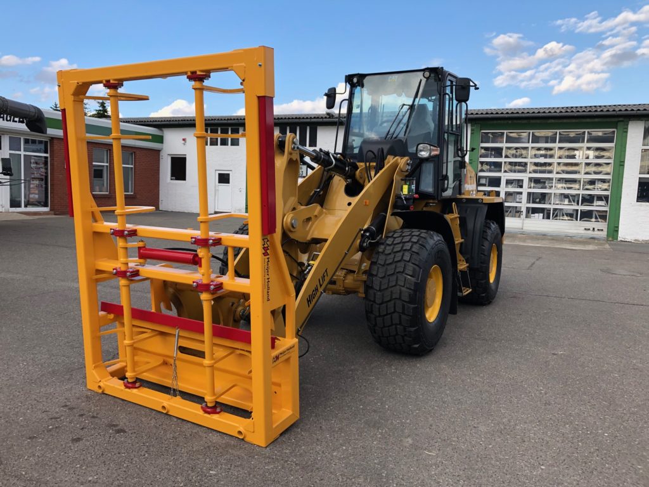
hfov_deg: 63.4
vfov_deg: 49.7
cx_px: 324
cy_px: 244
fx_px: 525
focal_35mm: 28
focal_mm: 3.99
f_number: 1.8
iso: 20
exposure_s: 1/706
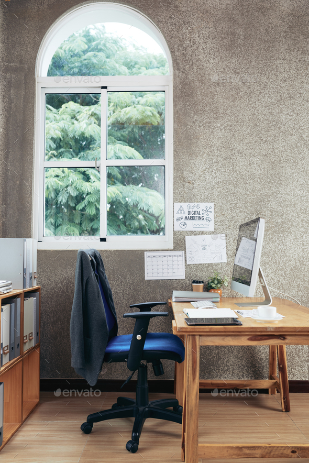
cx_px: 154
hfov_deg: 37.9
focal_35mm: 35
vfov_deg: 54.4
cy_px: 232
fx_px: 450
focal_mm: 35
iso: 100
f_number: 3.5
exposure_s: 1/200
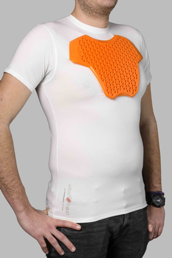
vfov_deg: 25.4
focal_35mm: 80
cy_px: 129
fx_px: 573
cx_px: 86
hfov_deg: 17.1
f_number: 11
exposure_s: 1/160
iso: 200
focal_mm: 80
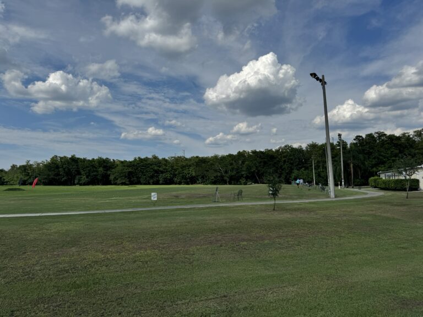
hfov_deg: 71.6
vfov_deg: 56.8
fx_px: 293
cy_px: 158
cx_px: 212
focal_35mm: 24
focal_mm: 6.76
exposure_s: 1/7092
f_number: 1.78
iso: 80
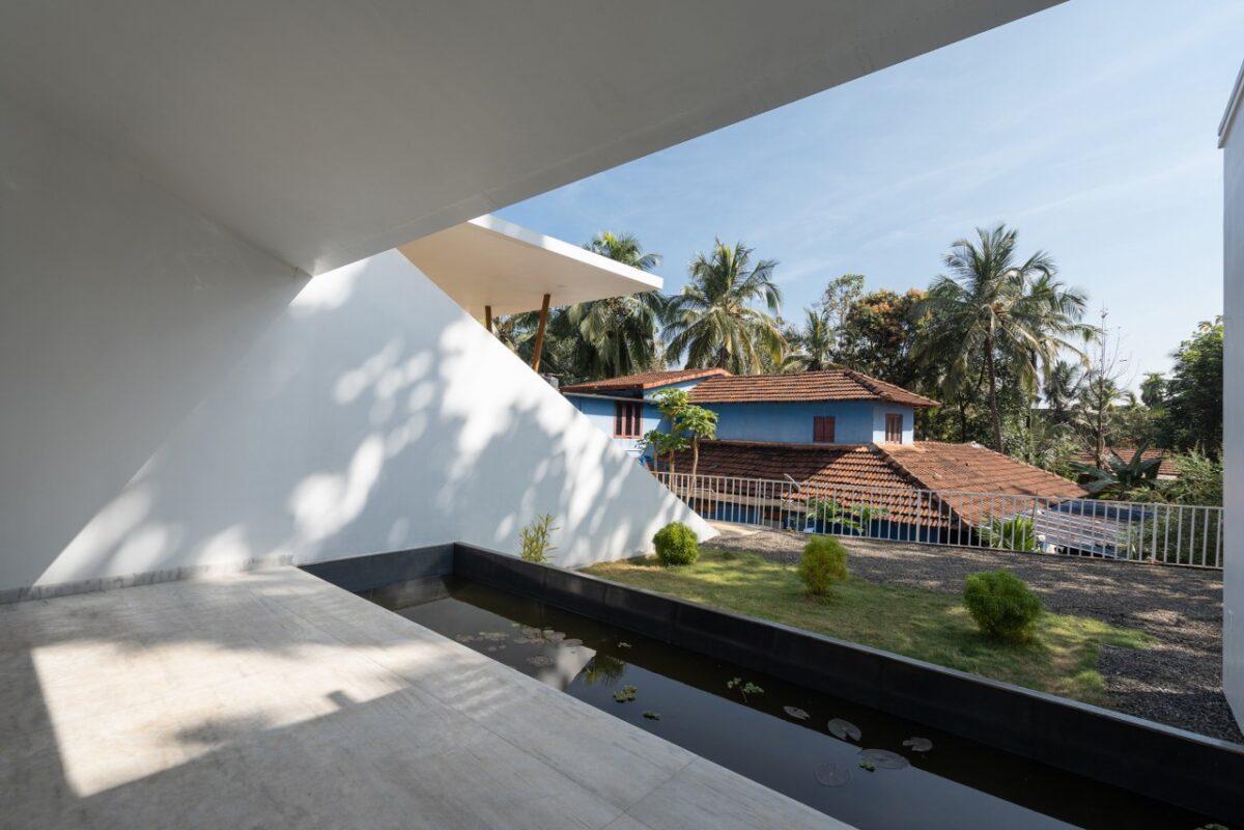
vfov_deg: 73.7
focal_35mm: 16
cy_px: 415
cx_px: 622
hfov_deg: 96.7
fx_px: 553
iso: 100
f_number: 8
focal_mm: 16
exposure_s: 1/100
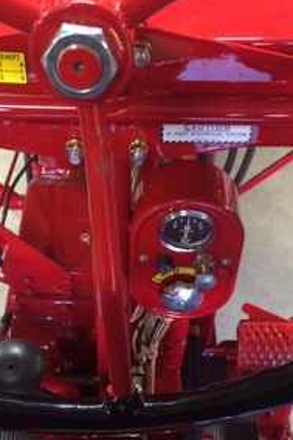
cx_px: 133
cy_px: 291
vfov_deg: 38.5
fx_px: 623
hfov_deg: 26.4
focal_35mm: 51
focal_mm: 4.15
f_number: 2.2
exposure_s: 1/30
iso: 320
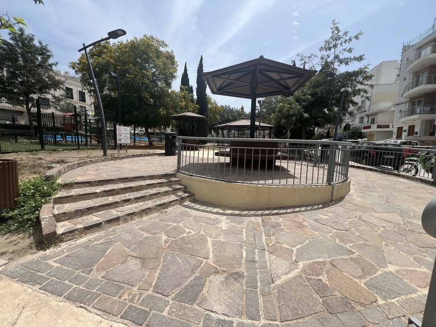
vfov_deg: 89.9
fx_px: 164
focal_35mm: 13
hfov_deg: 106.2
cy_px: 164
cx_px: 218
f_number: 1.8
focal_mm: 1.57
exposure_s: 1/1672
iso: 32
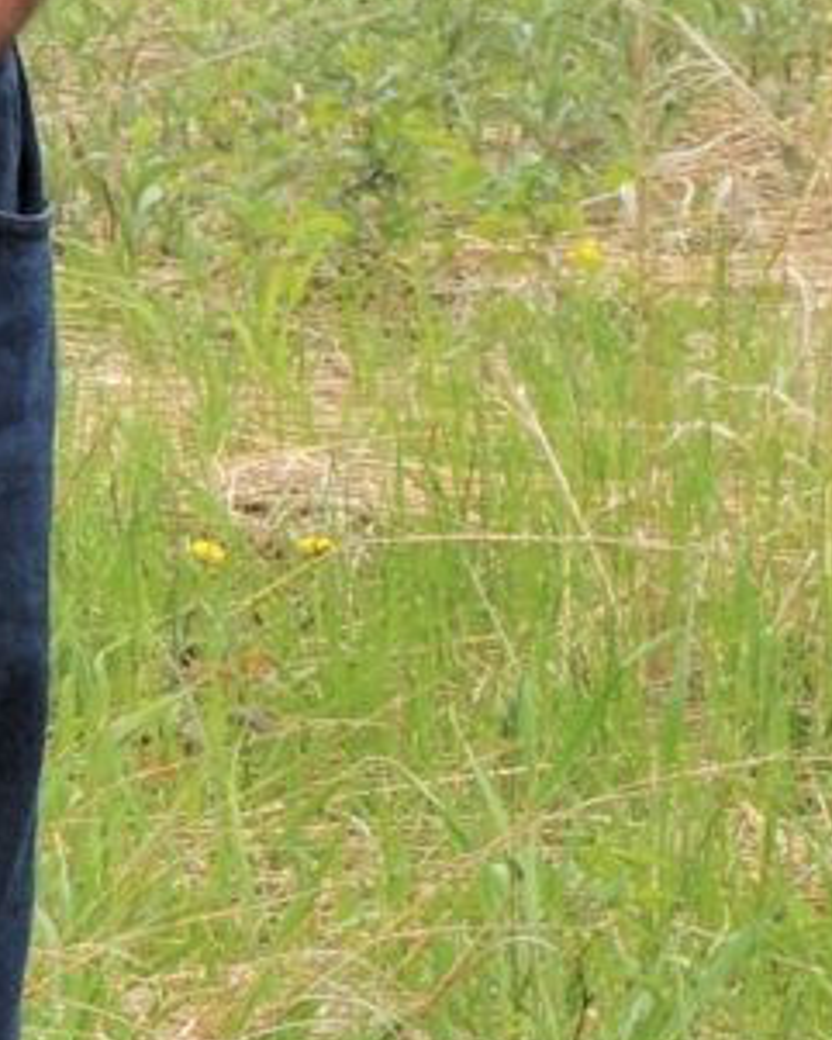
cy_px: -435
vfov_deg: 4.1
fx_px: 14367
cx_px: 1226
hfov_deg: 3.3
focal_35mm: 467
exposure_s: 1/320
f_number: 4.1
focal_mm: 16
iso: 100
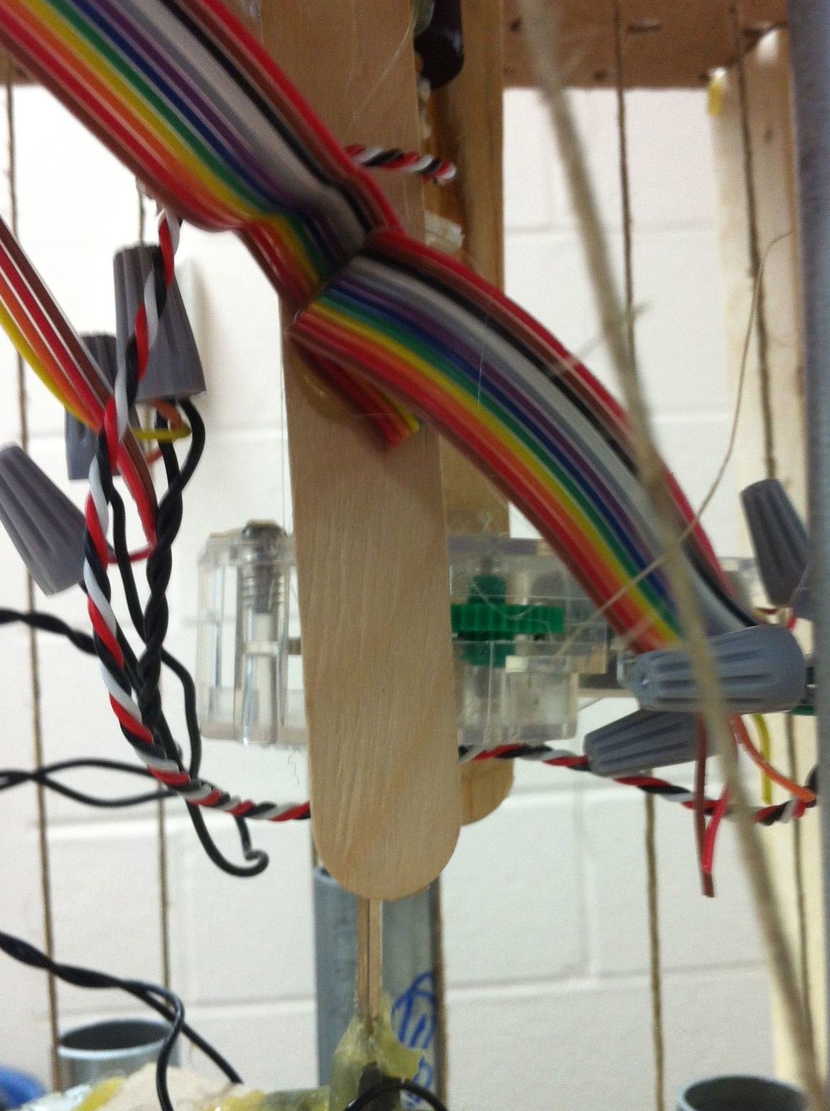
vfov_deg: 44.8
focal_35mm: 42
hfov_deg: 34.2
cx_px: 453
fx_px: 1346
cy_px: 597
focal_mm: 3.85
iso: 100
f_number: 2.8
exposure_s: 1/15
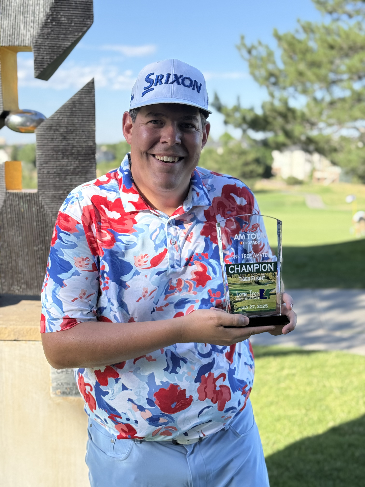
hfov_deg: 30.3
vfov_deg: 39.7
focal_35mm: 48
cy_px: 244
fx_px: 675
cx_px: 182
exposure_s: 1/1484
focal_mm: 6.76
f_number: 1.78
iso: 100
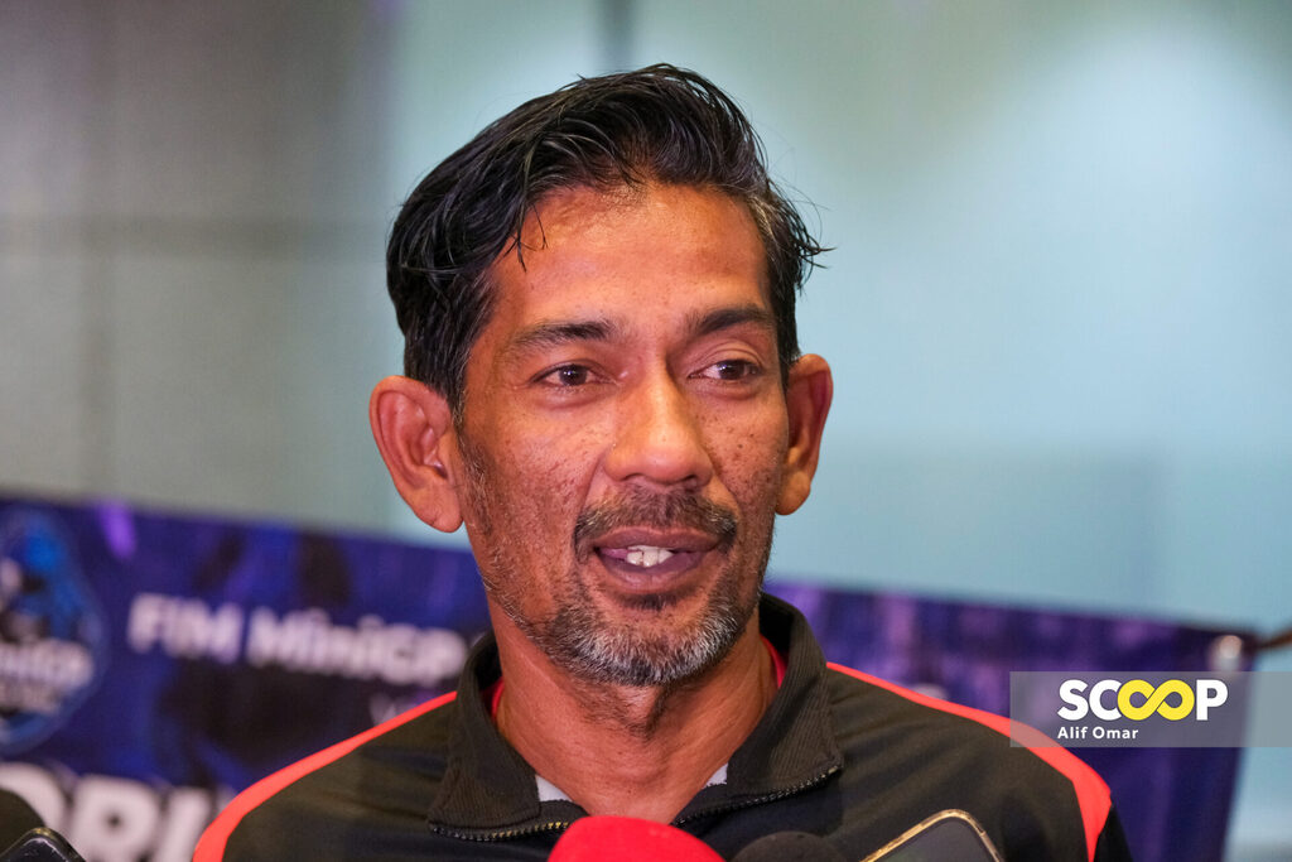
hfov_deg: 16.9
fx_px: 4343
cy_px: 431
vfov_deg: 11.3
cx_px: 646
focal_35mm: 121
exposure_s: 1/200
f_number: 2.8
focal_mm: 80.4
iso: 2500
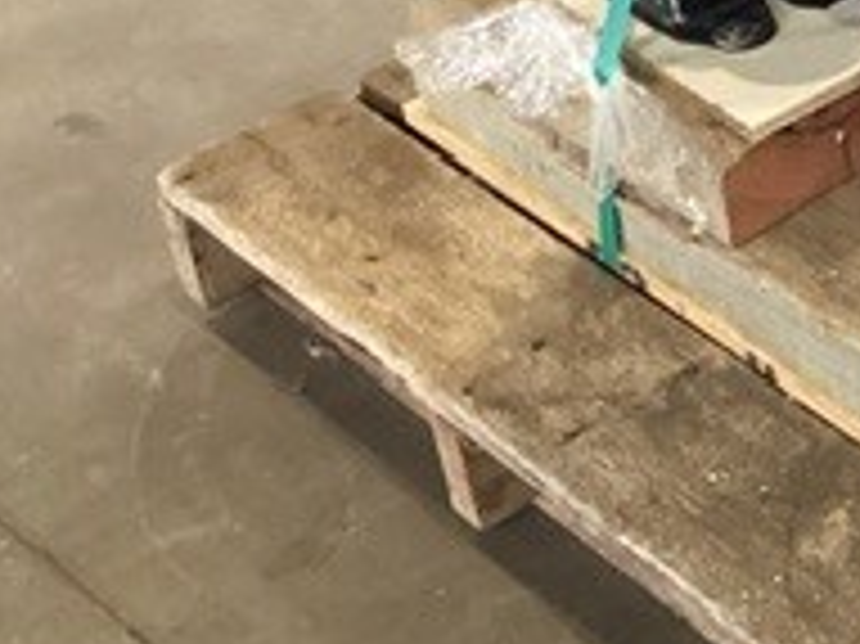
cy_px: -99
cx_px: 1207
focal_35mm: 104
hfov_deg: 17.4
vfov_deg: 13.9
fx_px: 2582
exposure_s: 1/50
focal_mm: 3.3
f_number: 2.4
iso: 250
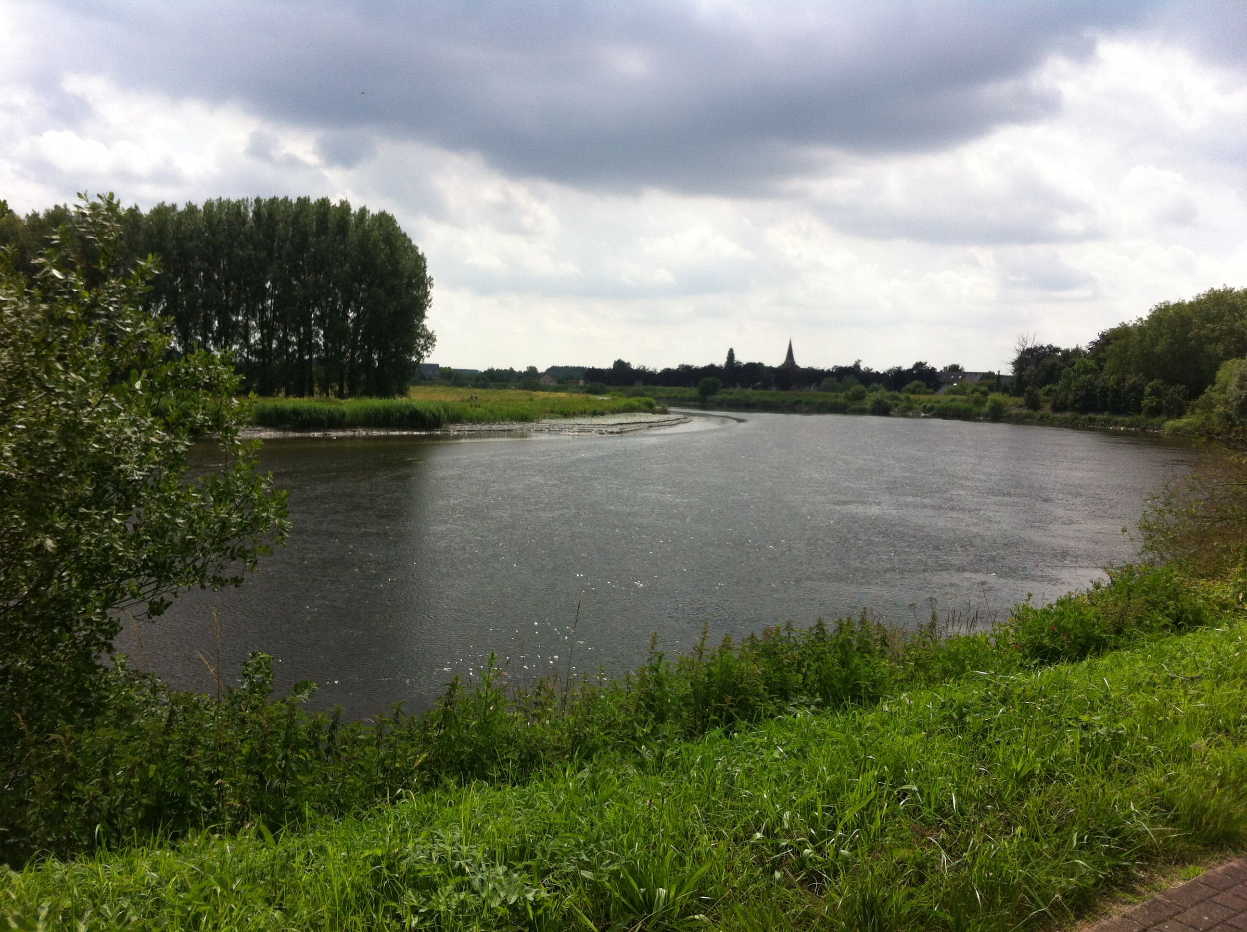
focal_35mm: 35
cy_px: 466
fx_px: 1259
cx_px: 624
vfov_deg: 40.6
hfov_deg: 52.7
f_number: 2.8
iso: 80
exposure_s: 1/1371
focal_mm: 3.85
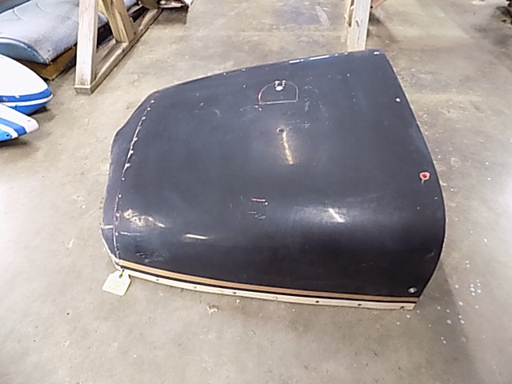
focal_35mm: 23
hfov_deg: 73.9
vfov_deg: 58.9
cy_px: 192
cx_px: 256
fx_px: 340
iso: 400
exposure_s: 1/6
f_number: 3.1
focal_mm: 4
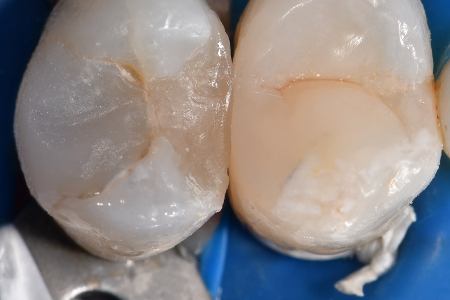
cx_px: 353
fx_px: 3360
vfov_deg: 5.1
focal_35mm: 269
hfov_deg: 7.7
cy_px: 87
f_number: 32
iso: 200
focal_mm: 105
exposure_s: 1/160
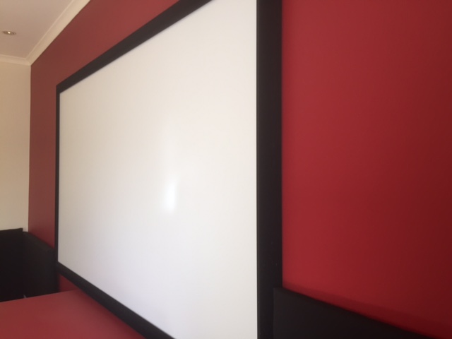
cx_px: 226
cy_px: 170
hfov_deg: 61.7
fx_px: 379
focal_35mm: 29
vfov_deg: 48.2
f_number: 2.2
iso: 40
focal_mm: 4.15
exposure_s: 1/50
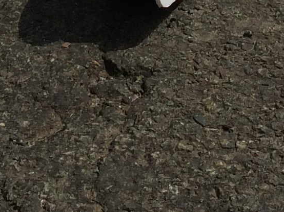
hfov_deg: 11.6
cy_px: -279
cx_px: 153
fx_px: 1402
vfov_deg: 8.1
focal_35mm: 171
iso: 32
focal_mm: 4.15
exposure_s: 1/5128
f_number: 2.2
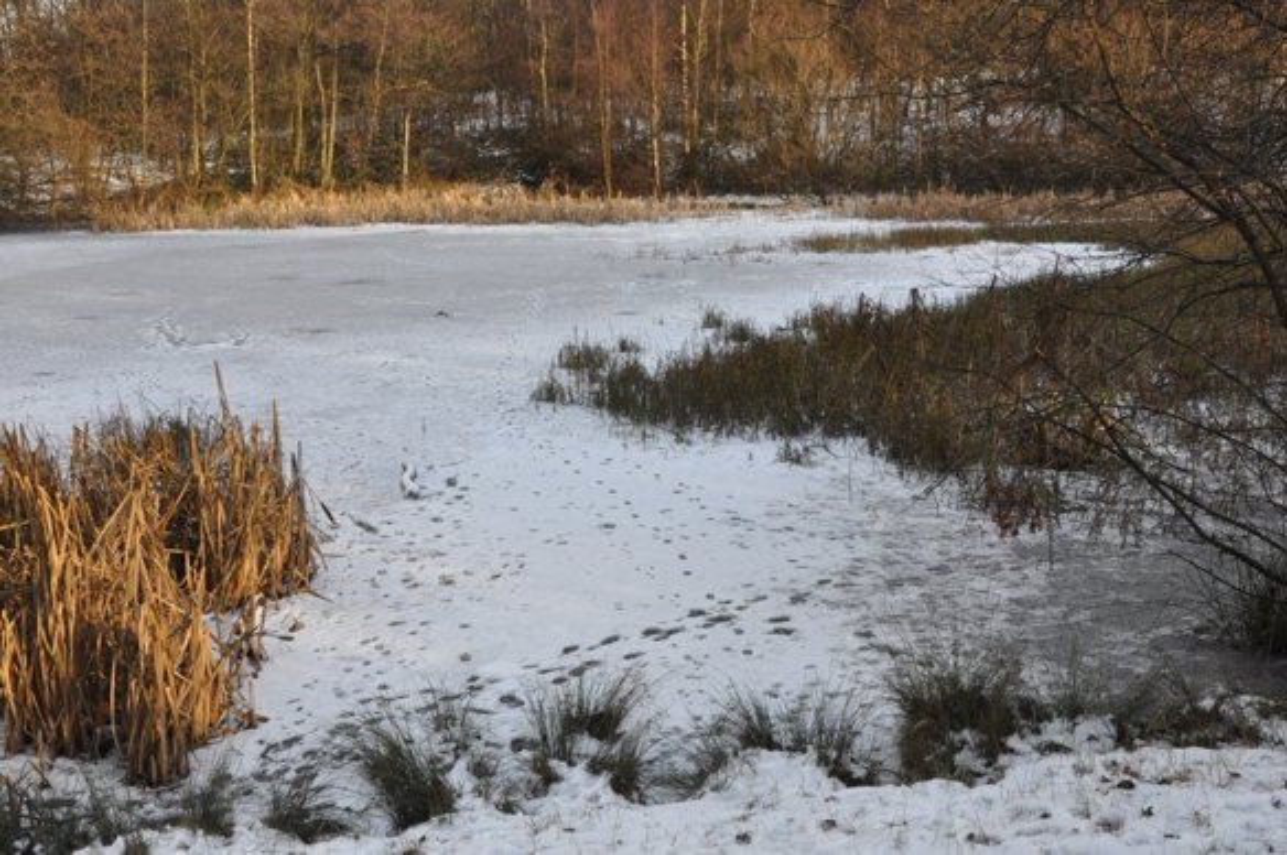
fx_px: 1446
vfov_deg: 32.9
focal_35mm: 40
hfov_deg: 48.0
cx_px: 644
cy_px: 428
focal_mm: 27
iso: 320
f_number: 11
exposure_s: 1/100
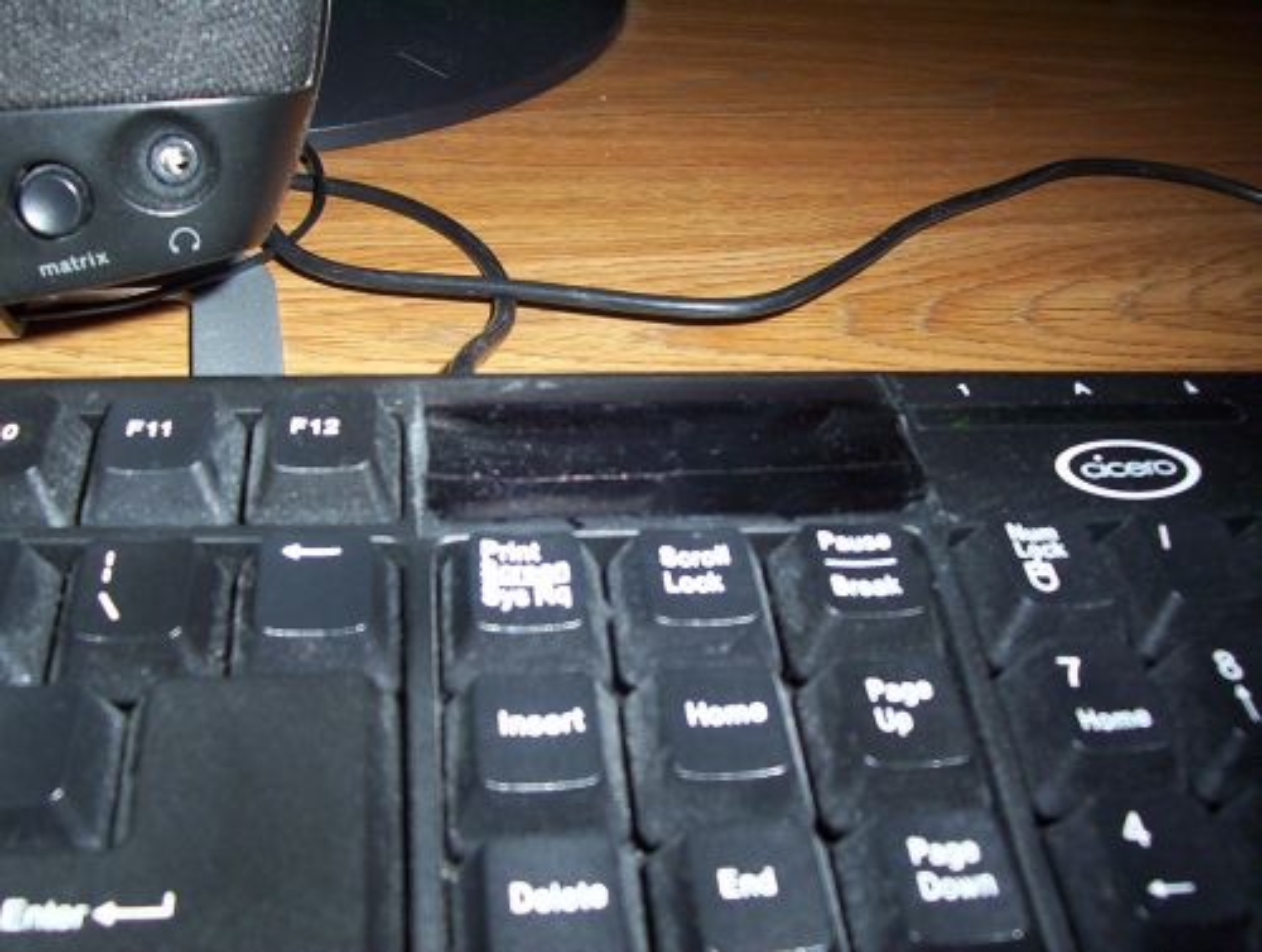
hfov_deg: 43.8
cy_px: 476
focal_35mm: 43
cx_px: 631
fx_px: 1571
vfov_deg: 33.7
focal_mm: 5.77
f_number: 2.73
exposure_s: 1/60
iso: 140
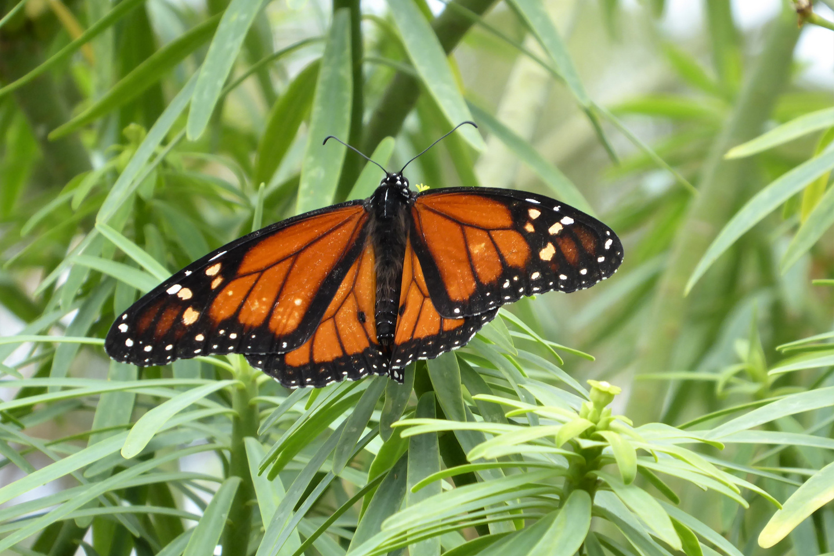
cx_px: 417
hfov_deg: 5.5
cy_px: 306
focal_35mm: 373
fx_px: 8640
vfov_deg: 3.7
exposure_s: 1/160
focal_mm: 57.7
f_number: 5.9
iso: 200
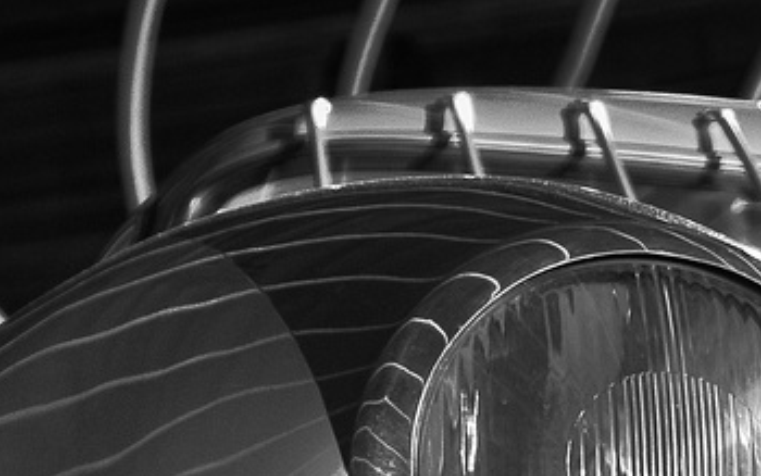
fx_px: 6265
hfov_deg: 6.9
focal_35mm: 302
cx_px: 852
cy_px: 982
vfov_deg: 4.3
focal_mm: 42.5
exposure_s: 1/8
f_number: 4
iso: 640
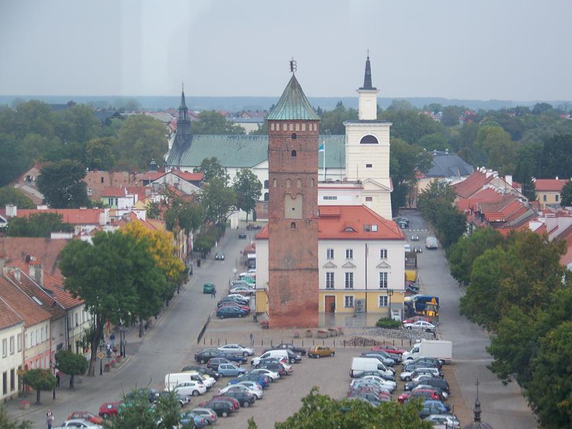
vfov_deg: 11.8
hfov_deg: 15.6
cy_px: 214
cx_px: 286
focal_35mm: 126
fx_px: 2082
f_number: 3.2
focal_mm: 21.1
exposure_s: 1/80
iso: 64
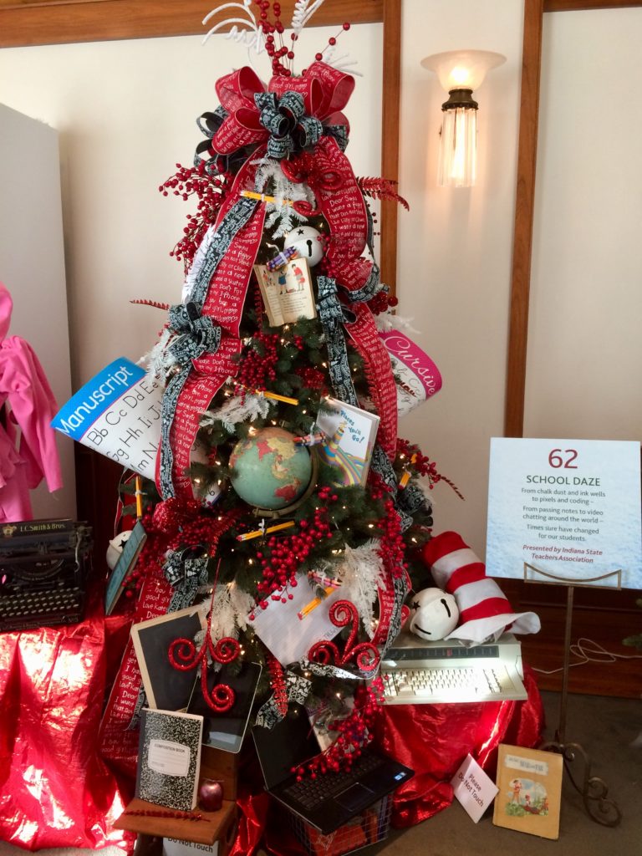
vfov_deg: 61.7
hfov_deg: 48.2
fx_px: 717
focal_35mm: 29
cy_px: 428
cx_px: 321
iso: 50
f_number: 2.2
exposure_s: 1/30
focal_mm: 4.15
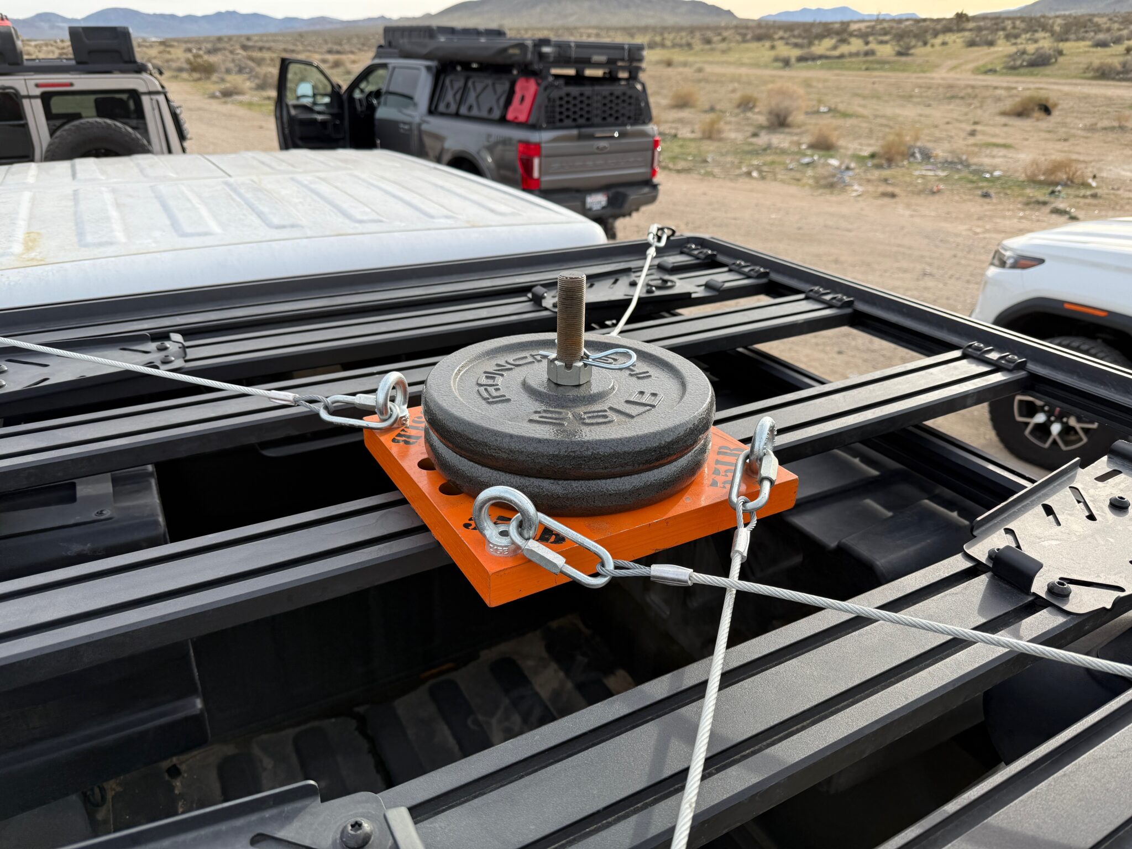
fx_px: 785
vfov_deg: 56.8
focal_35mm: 24
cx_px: 566
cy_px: 424
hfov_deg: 71.6
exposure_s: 1/1653
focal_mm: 6.76
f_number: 1.78
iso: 80
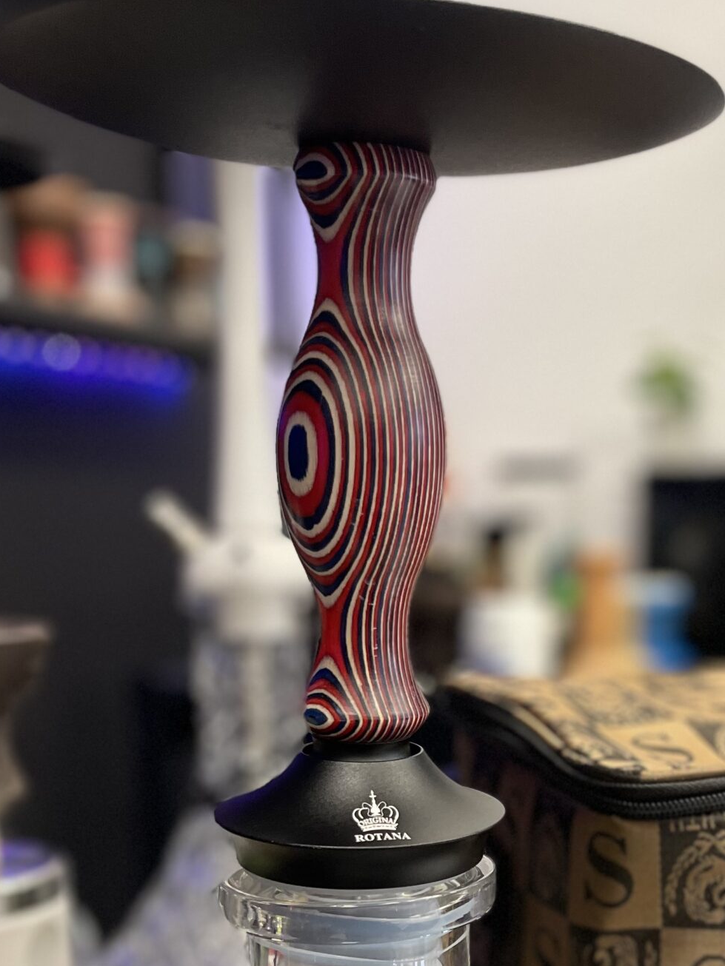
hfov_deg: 28.2
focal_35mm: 51
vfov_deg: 36.5
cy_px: 744
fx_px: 1424
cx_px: 524
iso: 200
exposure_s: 1/60
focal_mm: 5.1
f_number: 1.6
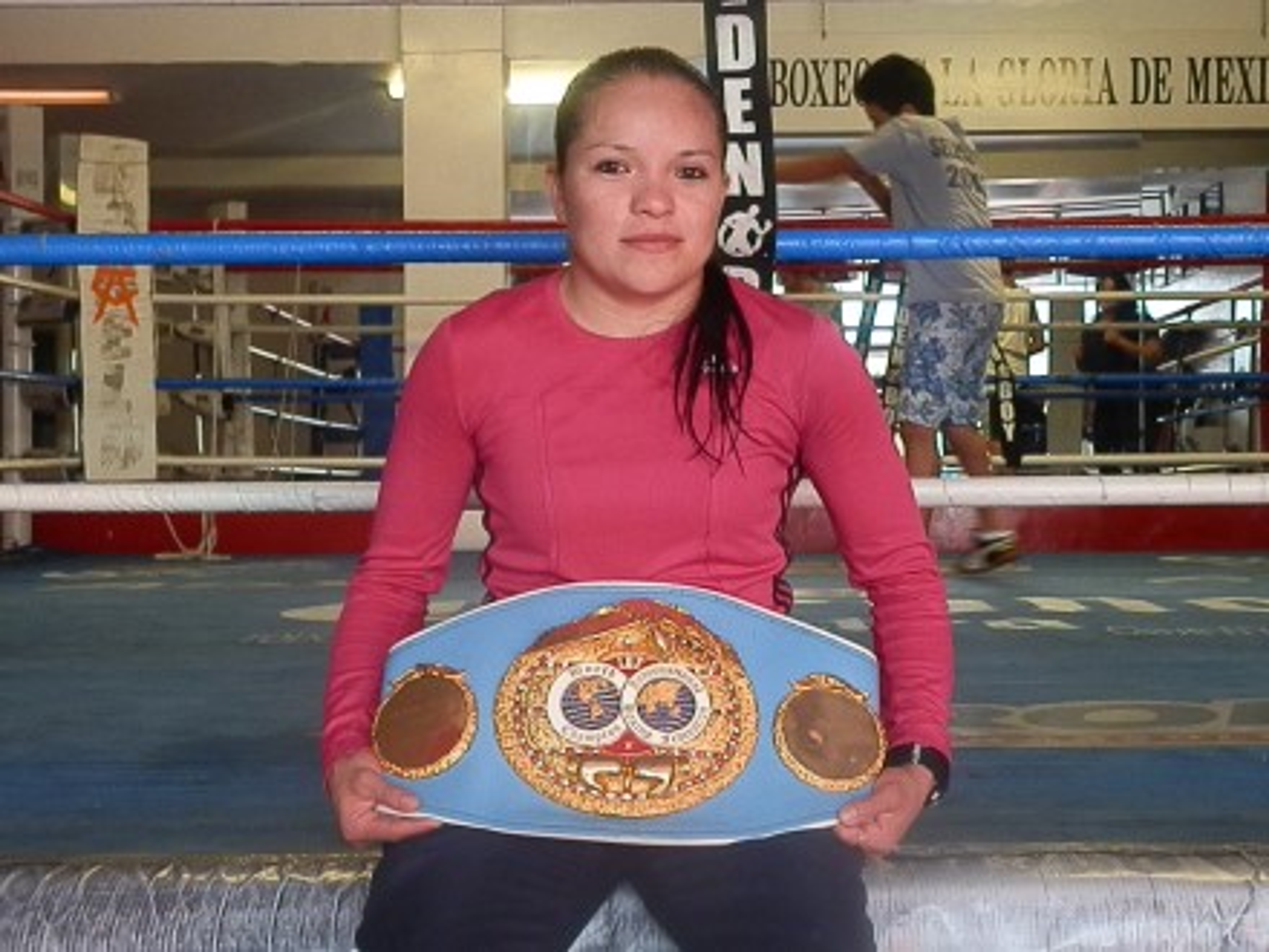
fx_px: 1943
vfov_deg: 27.5
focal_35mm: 53
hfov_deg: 36.2
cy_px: 476
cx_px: 634
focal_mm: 9.58
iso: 800
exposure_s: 1/40
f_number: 3.6
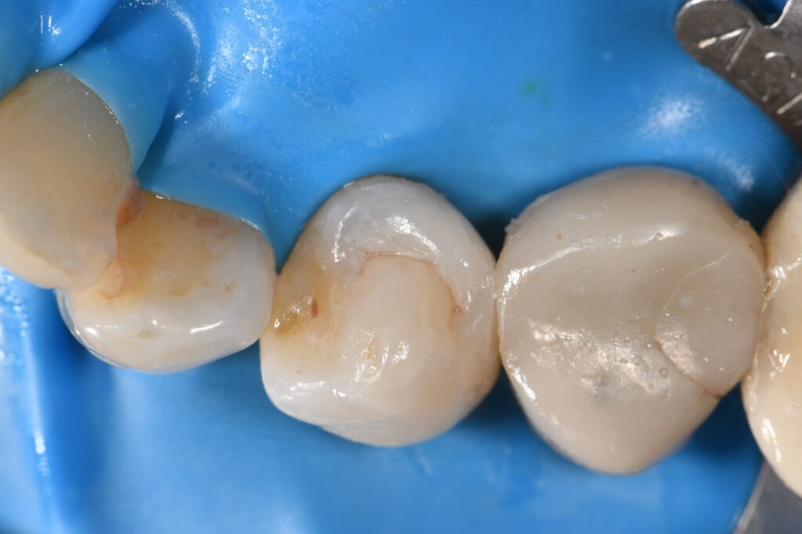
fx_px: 3496
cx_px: 401
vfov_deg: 8.7
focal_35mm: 157
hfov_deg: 13.1
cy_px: 267
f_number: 32
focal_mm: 105
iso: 200
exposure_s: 1/160
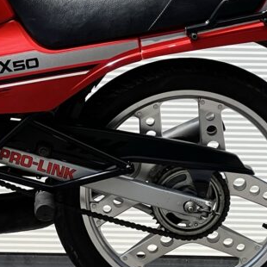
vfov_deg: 7.5
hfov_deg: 7.4
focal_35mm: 234
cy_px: 78
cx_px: -46
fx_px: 2042
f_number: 2.8
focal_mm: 9
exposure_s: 1/758
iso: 32
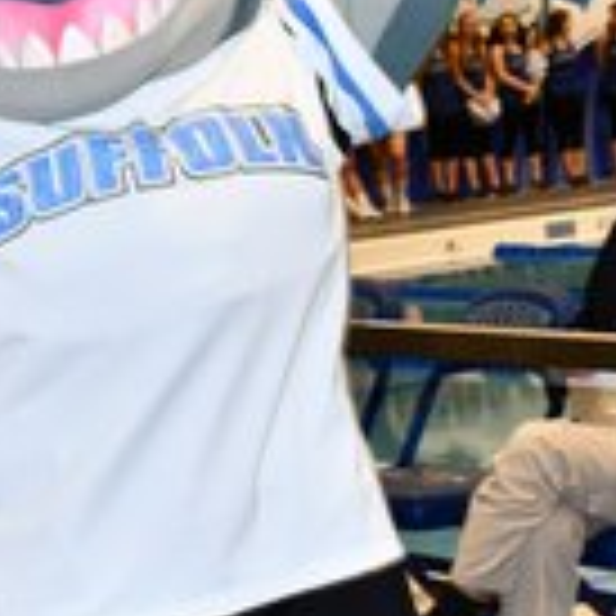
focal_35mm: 130
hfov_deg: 13.4
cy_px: 162
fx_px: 2617
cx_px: 189
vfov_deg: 13.4
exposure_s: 1/60
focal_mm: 35
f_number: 6.3
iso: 500
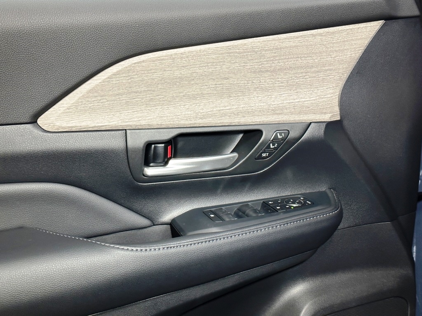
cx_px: 211
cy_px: 158
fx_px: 585
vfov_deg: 30.3
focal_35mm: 48
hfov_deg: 39.7
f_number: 1.78
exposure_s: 1/40
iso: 250
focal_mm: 6.86
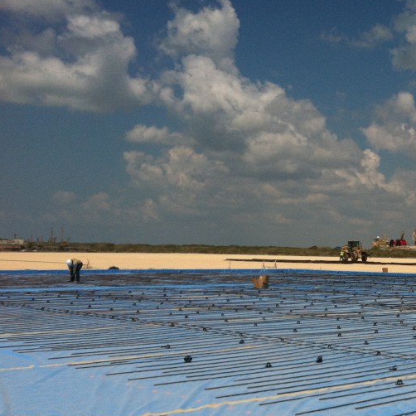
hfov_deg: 25.9
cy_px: 301
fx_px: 857
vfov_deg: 27.0
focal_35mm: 63
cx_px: 417
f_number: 2.8
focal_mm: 3.85
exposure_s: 1/4286
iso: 80
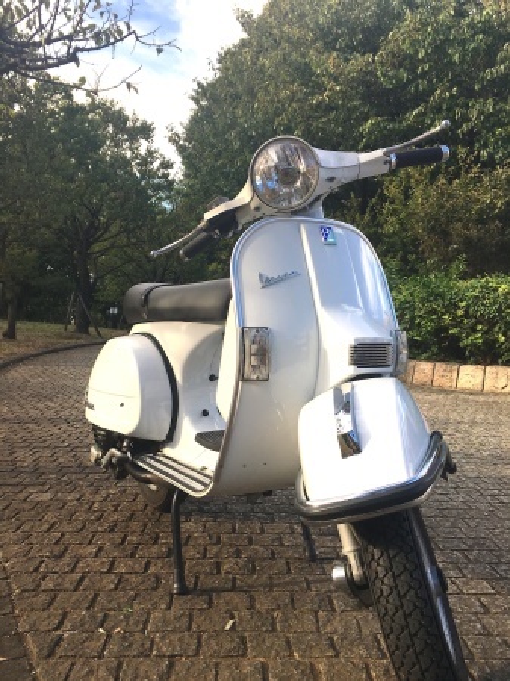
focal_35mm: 29
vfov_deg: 61.7
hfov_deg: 48.2
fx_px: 570
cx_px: 255
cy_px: 340
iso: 25
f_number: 2.2
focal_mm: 4.15
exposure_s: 1/382
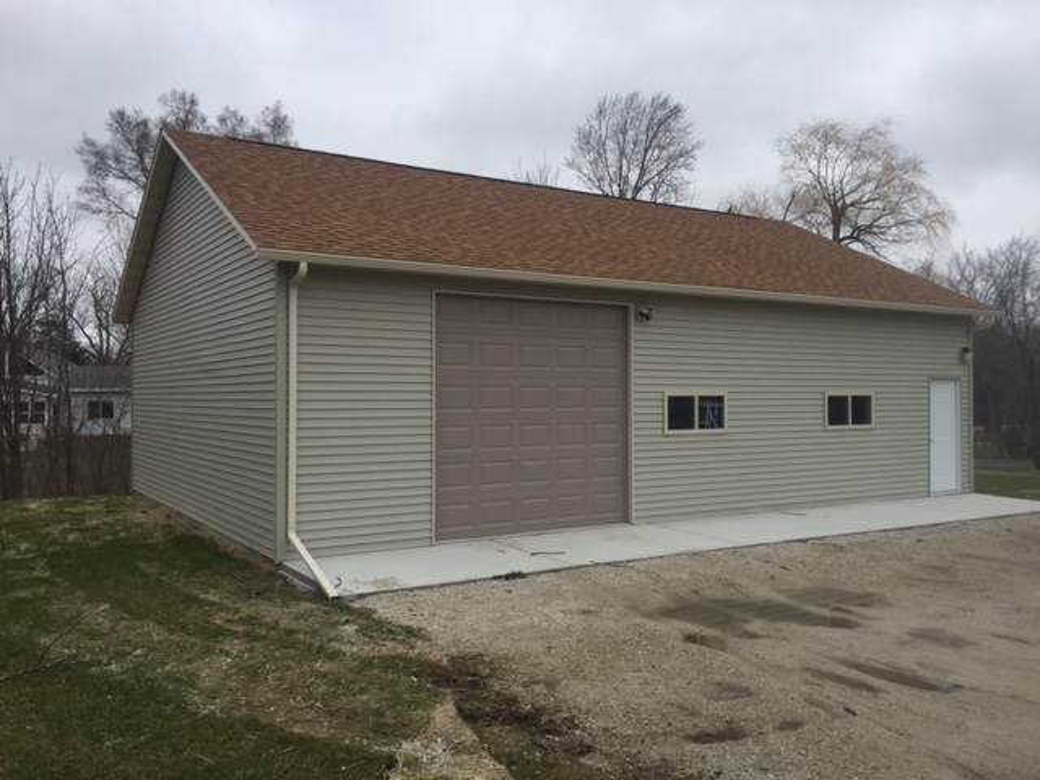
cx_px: 520
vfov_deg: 48.2
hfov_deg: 61.7
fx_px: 871
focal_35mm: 29
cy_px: 390
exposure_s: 1/2475
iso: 32
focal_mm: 4.15
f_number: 2.2
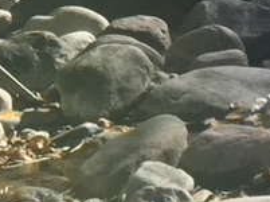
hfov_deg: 11.2
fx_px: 1152
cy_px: -158
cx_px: 645
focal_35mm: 148
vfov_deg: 9.5
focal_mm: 4.15
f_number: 2.2
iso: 25
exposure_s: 1/1350
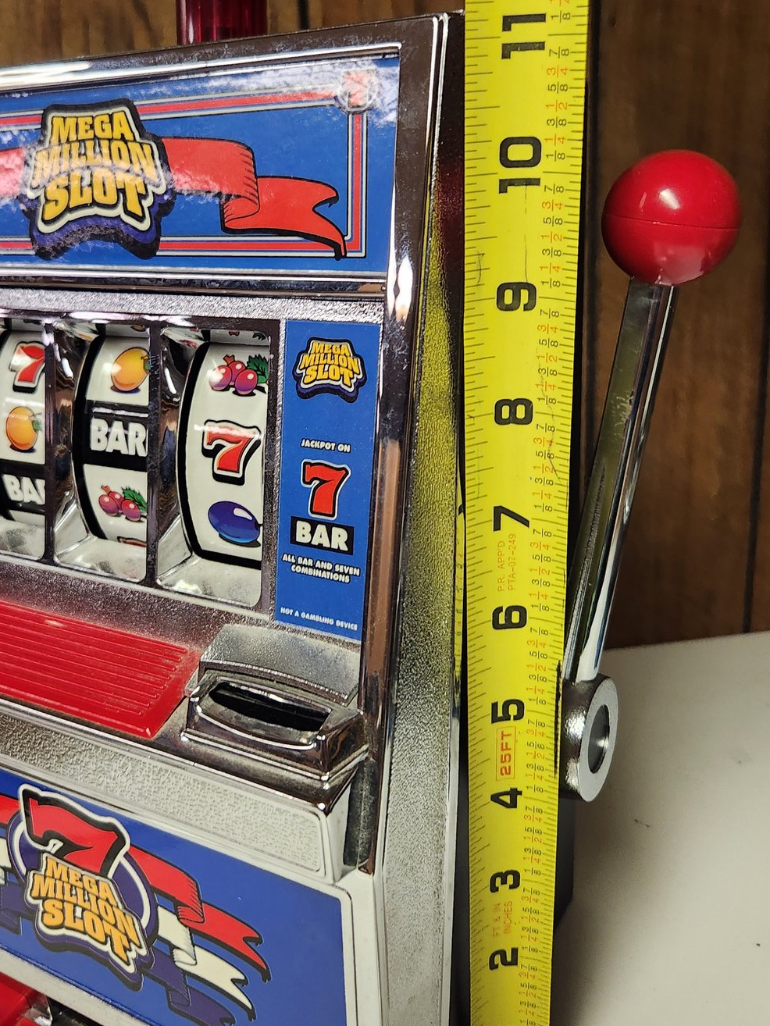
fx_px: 1038
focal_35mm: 35
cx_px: 289
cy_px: 472
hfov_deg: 40.4
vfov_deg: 52.6
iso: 320
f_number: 1.8
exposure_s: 1/120
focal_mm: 5.4
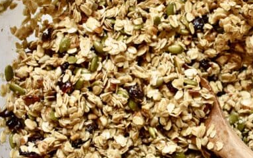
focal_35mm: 55
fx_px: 379
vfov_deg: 23.5
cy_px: 57
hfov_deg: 36.5
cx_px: 169
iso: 640
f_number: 3.5
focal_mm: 18
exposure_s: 1/60
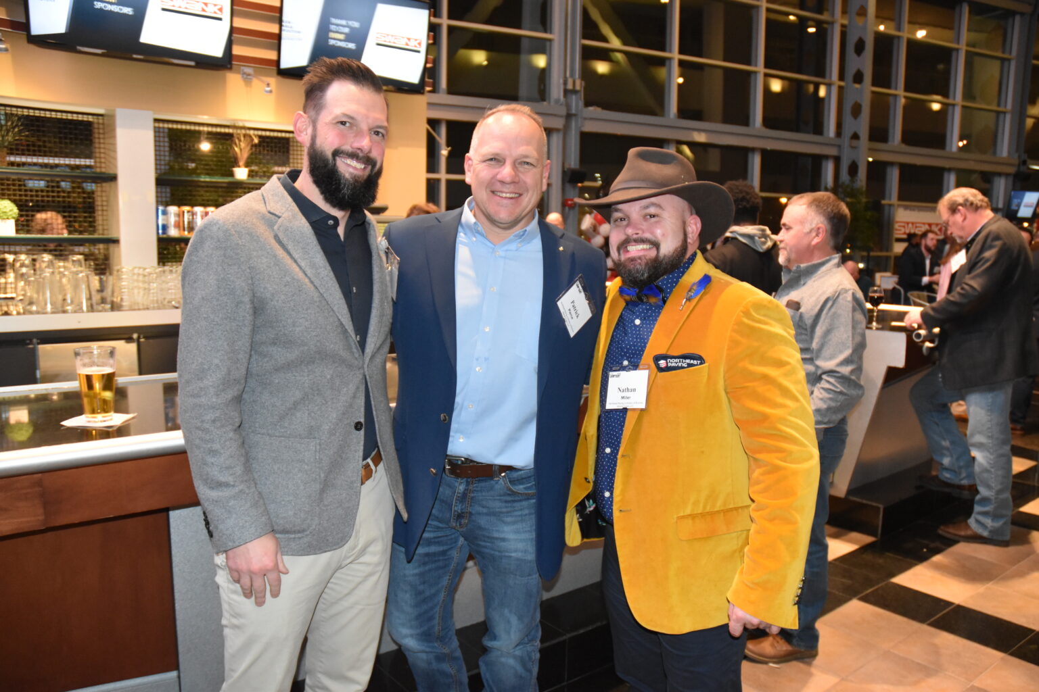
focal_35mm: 27
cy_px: 346
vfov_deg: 47.9
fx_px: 779
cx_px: 520
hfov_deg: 67.4
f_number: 3.5
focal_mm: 18
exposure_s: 1/60
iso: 2200
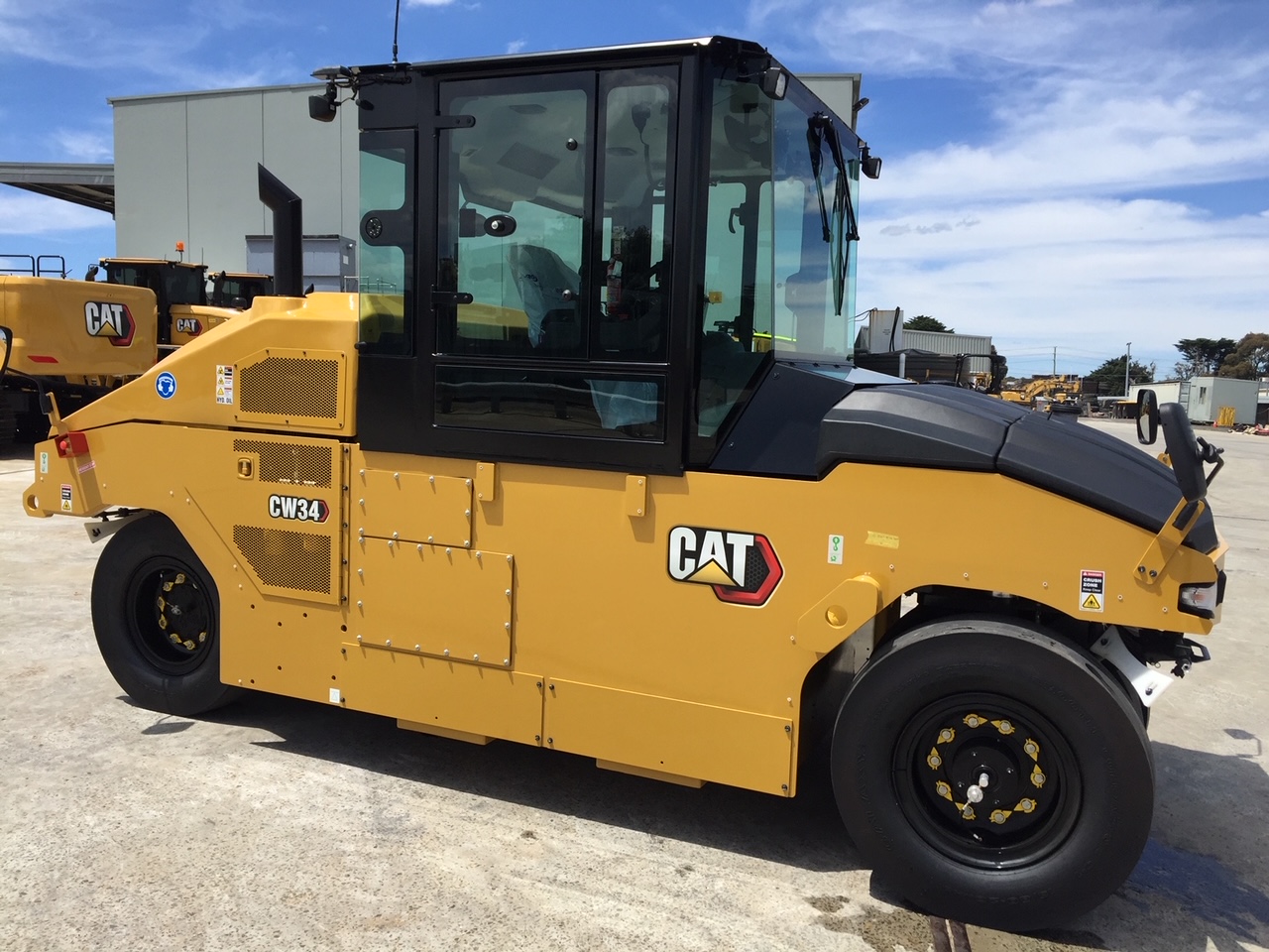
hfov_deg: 61.7
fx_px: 1063
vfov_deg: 48.2
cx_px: 634
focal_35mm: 29
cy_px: 476
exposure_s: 1/2475
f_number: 2.2
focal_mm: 4.15
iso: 32
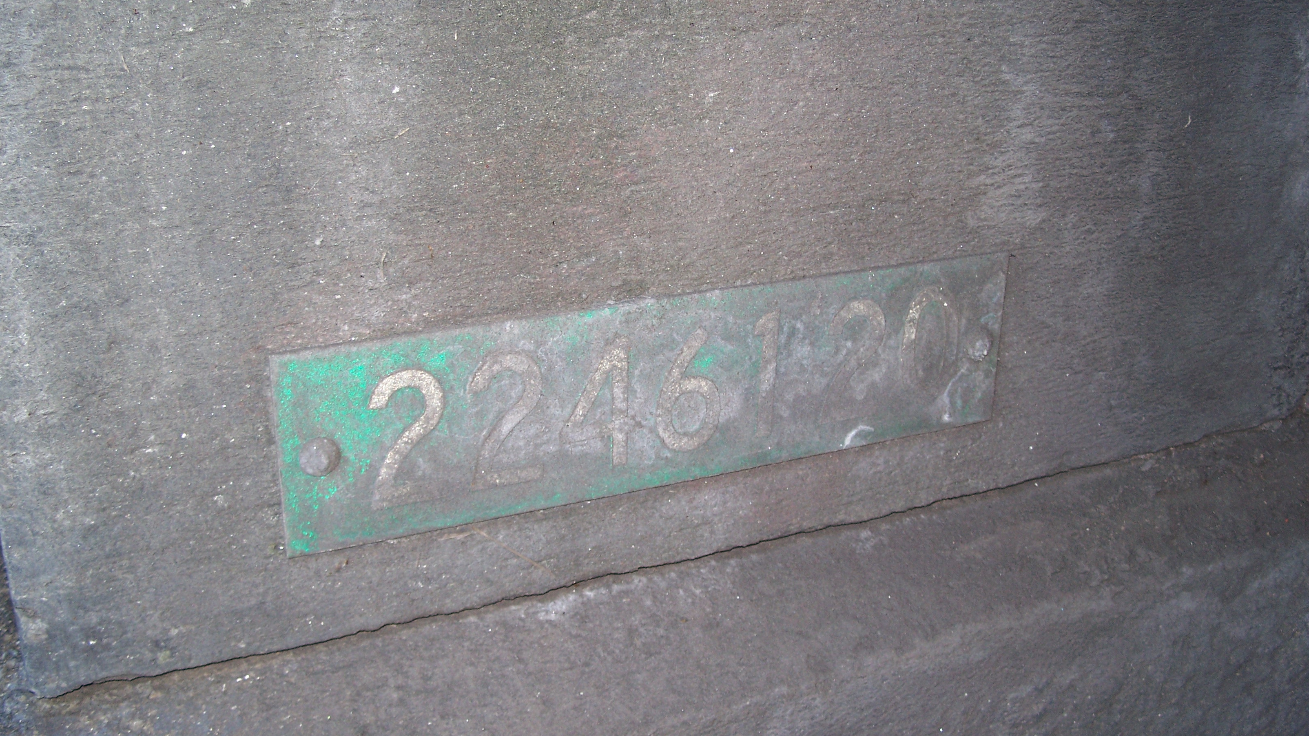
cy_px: 393
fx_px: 1423
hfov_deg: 49.4
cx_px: 657
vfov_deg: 29.0
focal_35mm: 41
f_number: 2.8
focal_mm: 7.8
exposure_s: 1/60
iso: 125
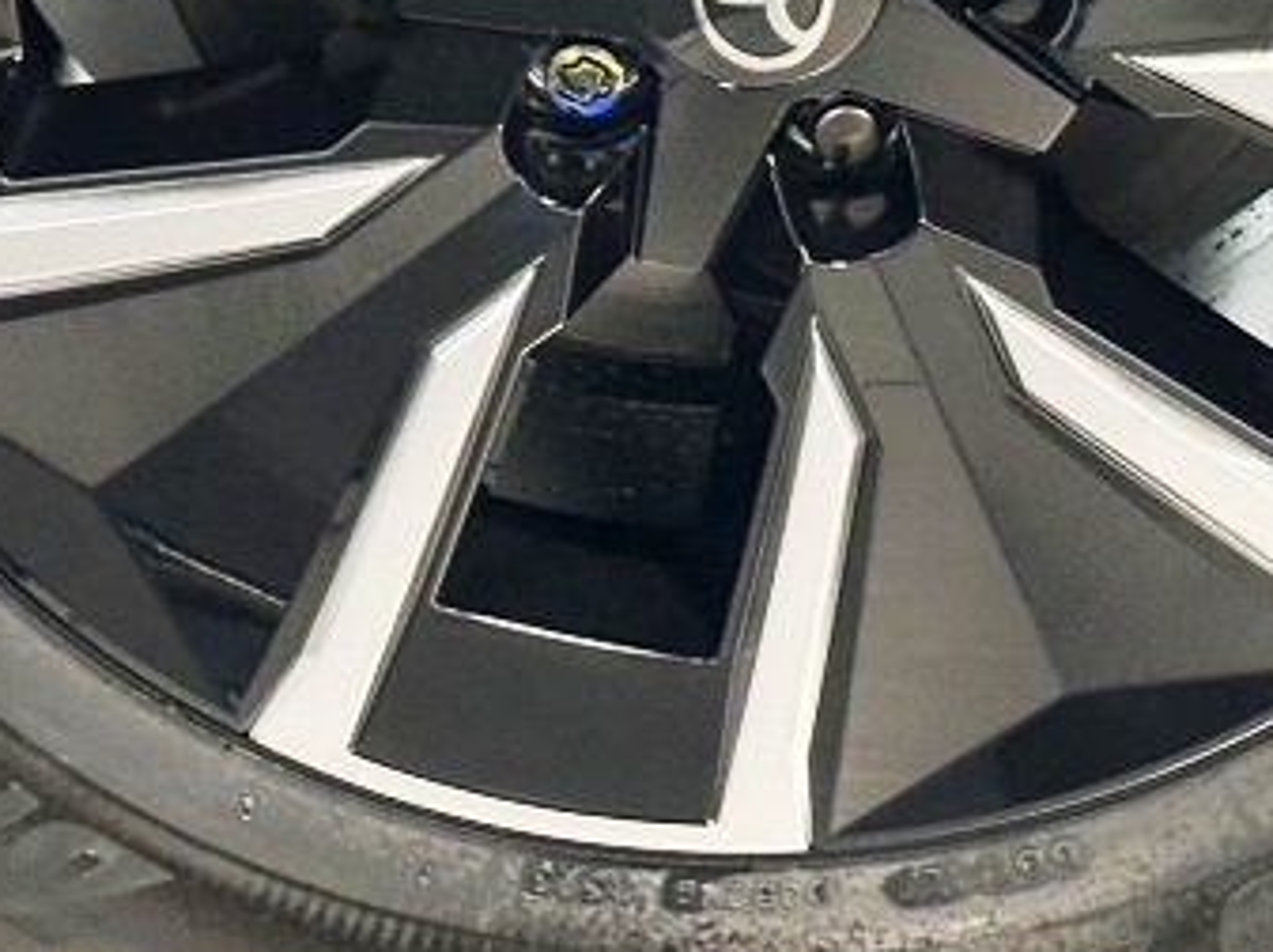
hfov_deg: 13.5
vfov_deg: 10.0
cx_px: 763
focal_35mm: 146
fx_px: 5363
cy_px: -147
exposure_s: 1/24
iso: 640
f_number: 1.78
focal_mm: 6.86
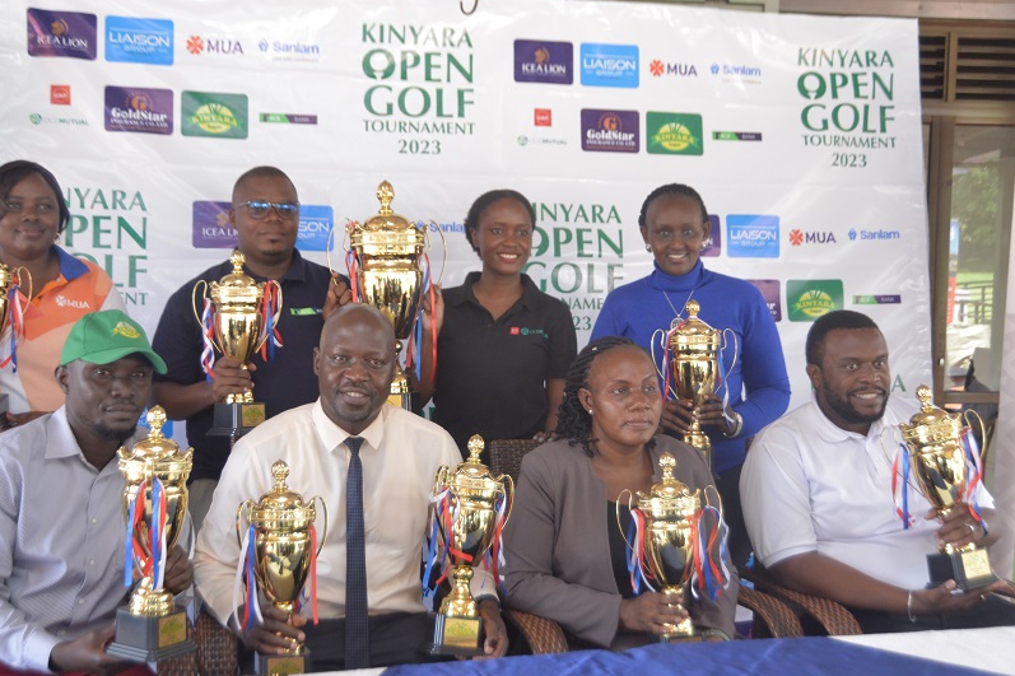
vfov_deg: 19.4
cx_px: 481
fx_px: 1973
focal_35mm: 70
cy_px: 370
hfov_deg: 28.8
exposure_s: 1/320
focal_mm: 62
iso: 3200
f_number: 5.6
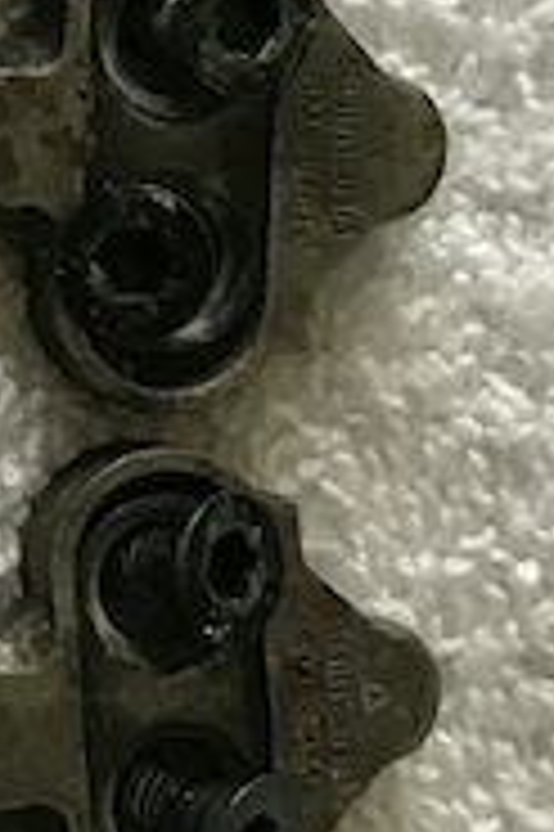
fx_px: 2914
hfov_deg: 10.2
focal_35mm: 126
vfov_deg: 16.2
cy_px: 238
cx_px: -473
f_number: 1.8
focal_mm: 3.99
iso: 50
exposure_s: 1/15
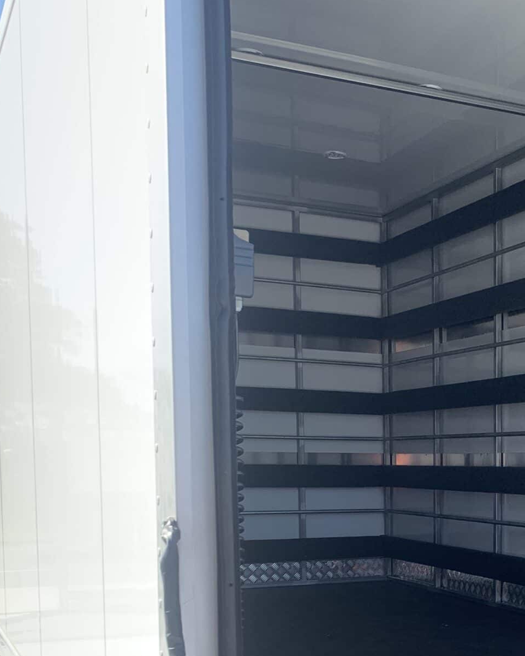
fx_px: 1049
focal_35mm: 54
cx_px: 508
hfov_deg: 26.8
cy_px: 555
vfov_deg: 33.4
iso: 25
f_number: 1.8
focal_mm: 4.25
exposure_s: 1/485
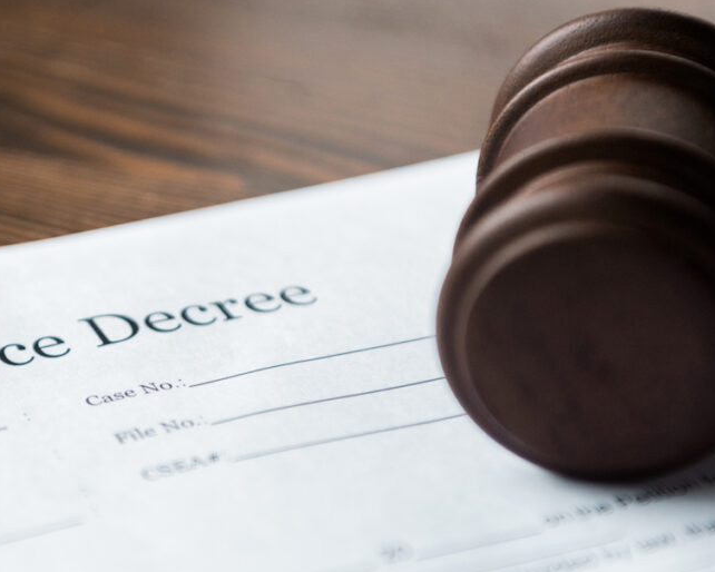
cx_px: 78
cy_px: 383
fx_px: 2773
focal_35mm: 131
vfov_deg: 11.8
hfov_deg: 14.5
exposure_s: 1/200
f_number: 3.2
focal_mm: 70
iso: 400
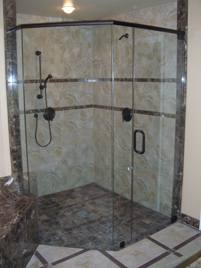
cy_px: 134
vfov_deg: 49.0
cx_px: 100
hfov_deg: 37.7
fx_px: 294
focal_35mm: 38
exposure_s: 1/60
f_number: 2.8
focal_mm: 7.9
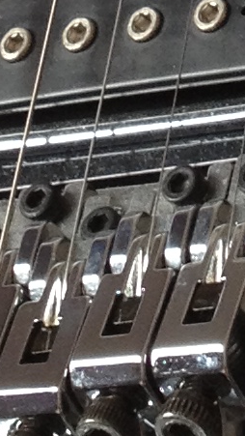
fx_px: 3185
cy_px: -233
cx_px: 343
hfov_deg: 4.4
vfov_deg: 7.7
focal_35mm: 276
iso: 50
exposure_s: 1/30
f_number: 2.4
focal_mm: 4.28
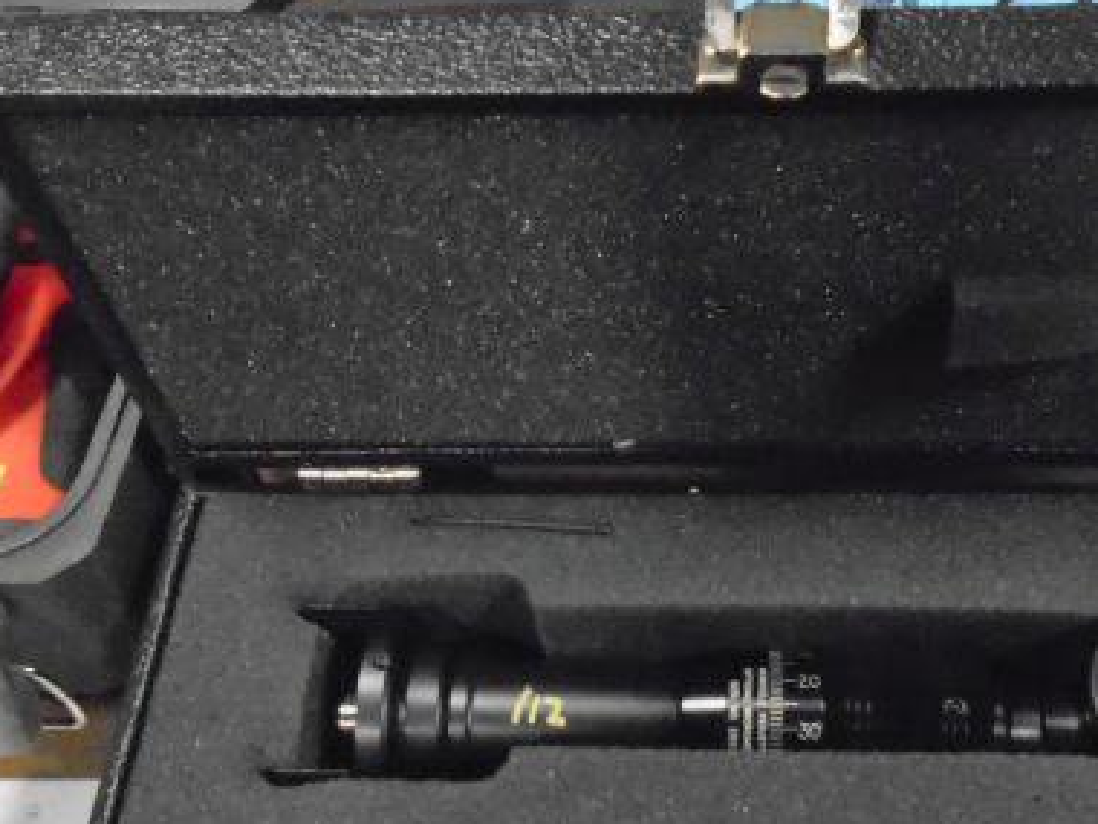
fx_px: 1300
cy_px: 630
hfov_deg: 45.3
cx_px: 696
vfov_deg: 34.3
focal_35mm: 41
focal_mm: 4.6
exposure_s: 1/30
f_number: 3.2
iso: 1600
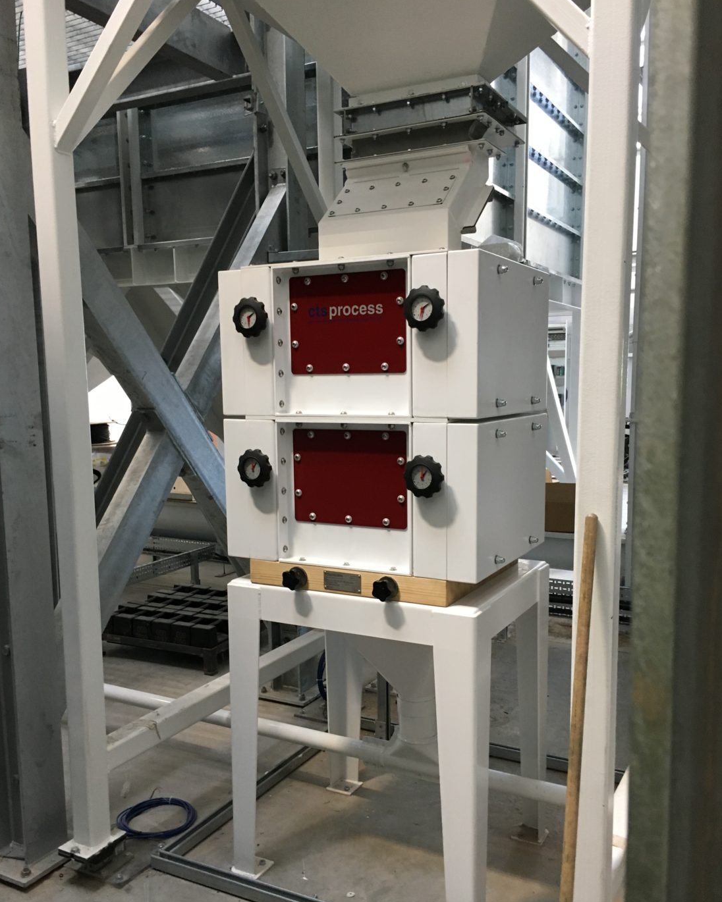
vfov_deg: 57.1
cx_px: 367
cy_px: 491
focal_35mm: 31
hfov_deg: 47.1
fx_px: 828
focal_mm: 4.15
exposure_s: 1/33
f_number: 2.2
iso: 160
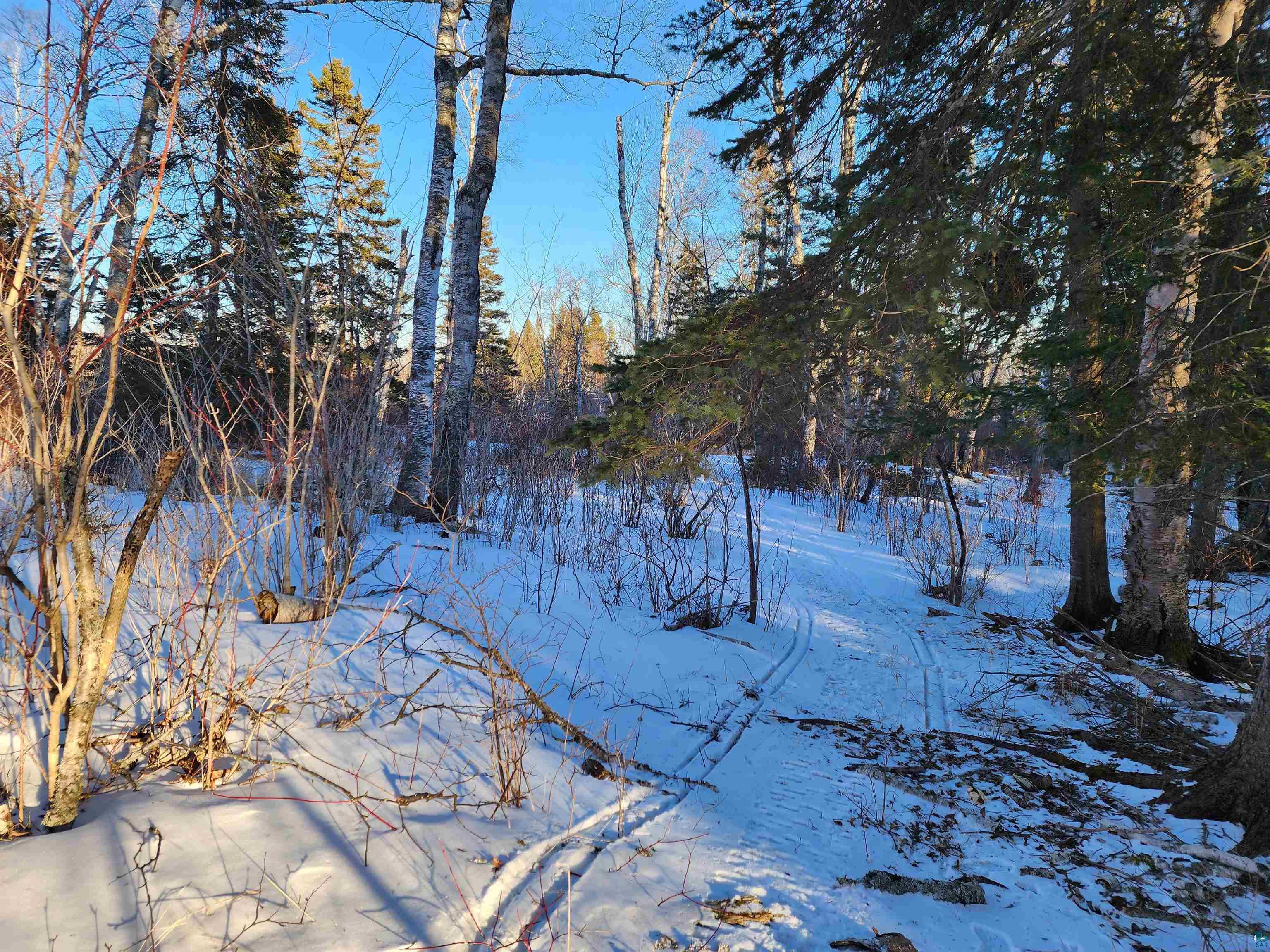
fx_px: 844
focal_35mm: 23
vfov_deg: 58.9
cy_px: 476
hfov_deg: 73.9
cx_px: 635
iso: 12
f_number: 1.8
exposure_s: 1/212
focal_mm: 6.4
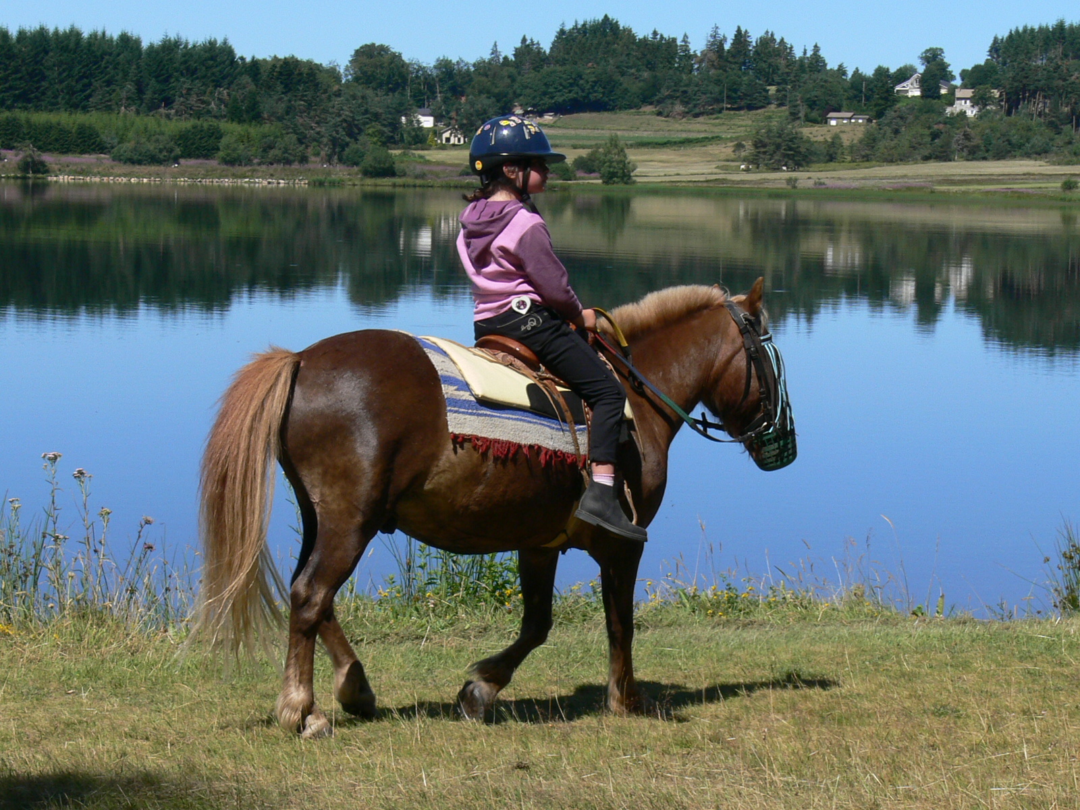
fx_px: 3276
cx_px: 540
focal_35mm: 105
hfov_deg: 18.7
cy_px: 405
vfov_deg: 14.1
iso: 80
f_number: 5.6
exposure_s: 1/320
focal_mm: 14.3
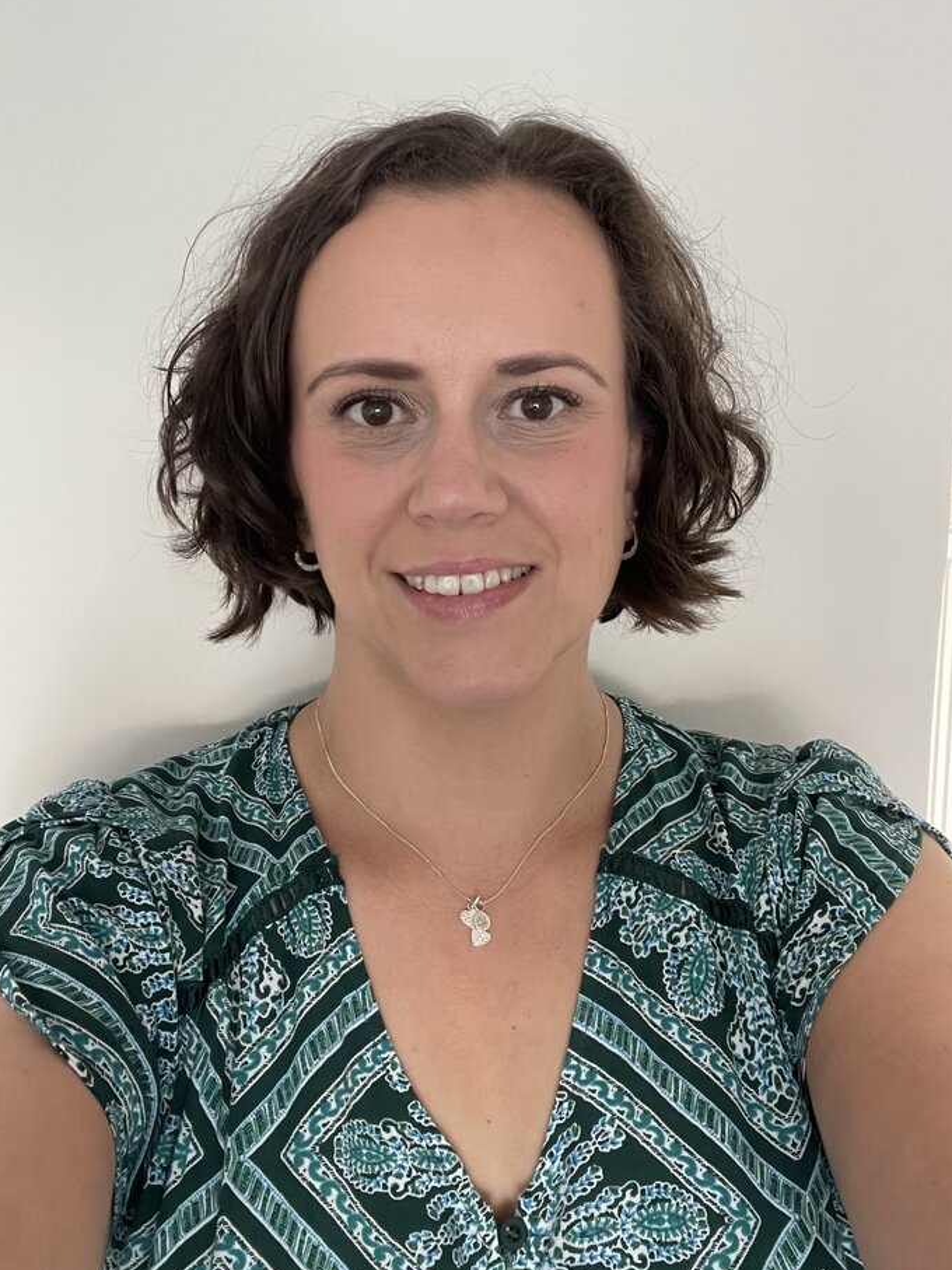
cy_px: 600
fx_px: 1174
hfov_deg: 44.1
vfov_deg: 56.8
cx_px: 457
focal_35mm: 32
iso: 400
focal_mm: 2.71
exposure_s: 1/31
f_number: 2.2
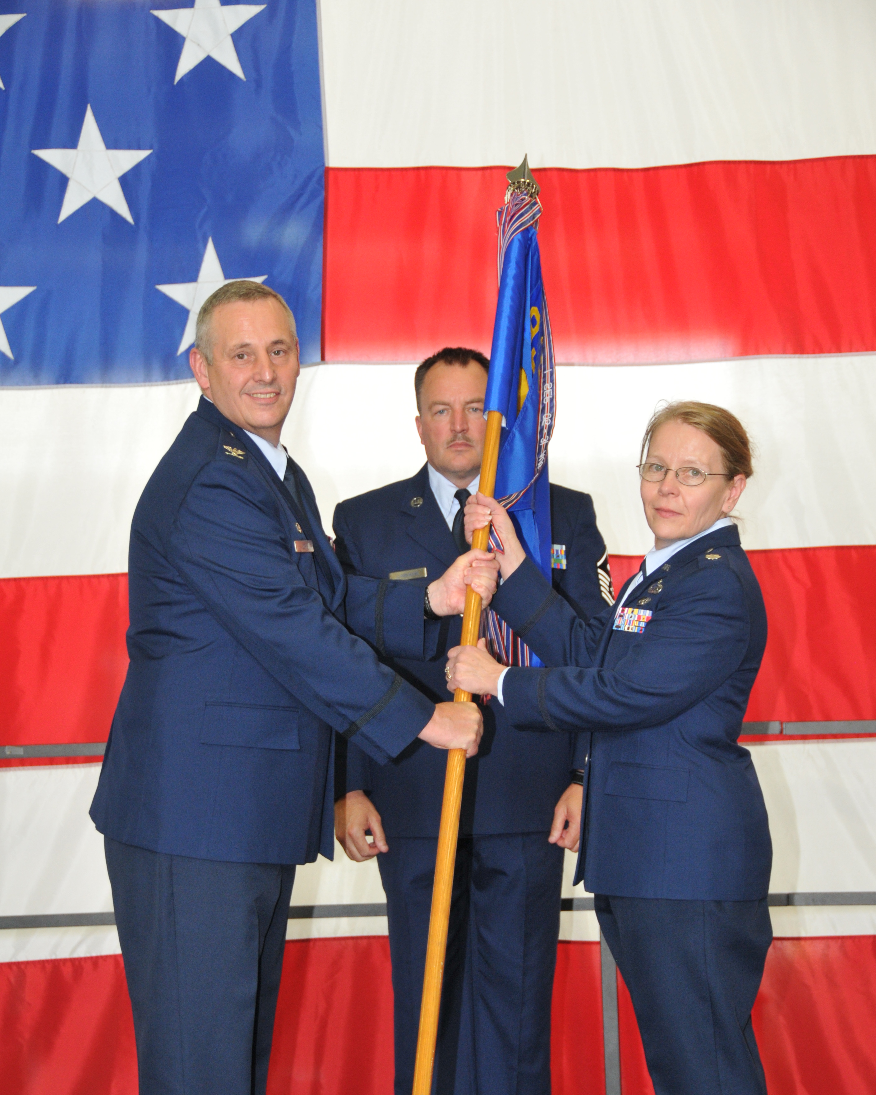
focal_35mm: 89
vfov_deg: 21.5
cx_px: 435
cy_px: 652
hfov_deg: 17.3
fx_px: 2885
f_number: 4.8
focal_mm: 52
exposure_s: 1/60
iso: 640
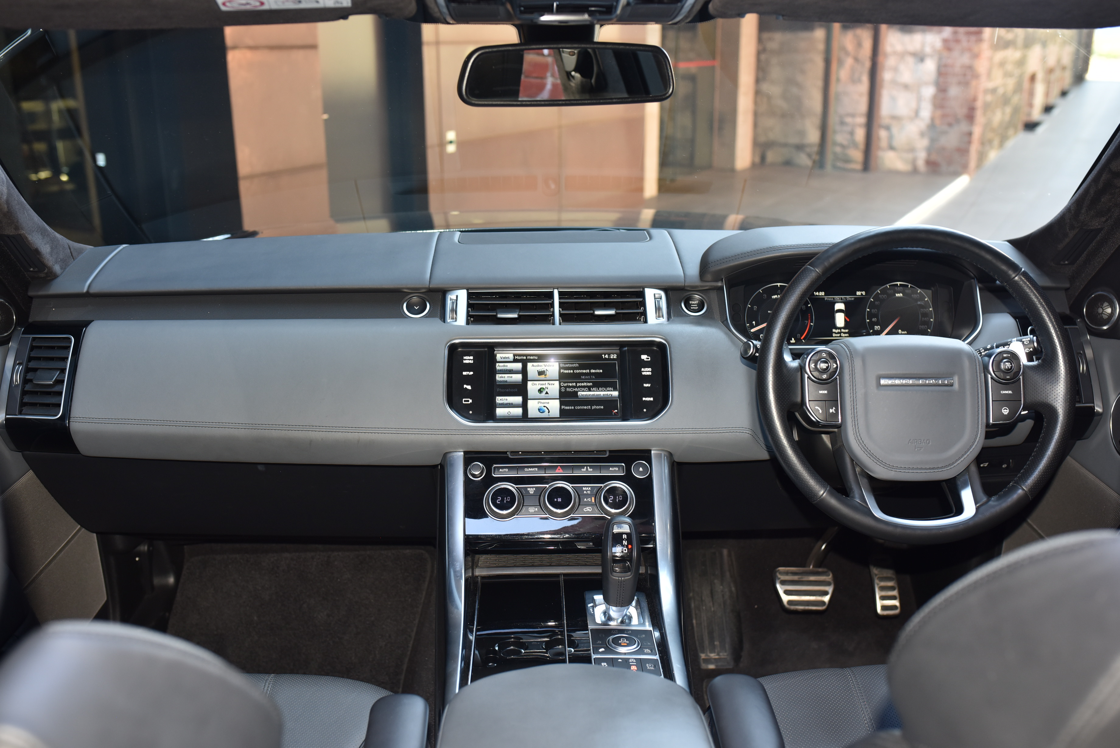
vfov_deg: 37.9
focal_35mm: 35
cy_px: 374
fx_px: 1089
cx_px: 560
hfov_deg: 54.4
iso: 400
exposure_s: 1/80
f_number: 4
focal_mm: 35
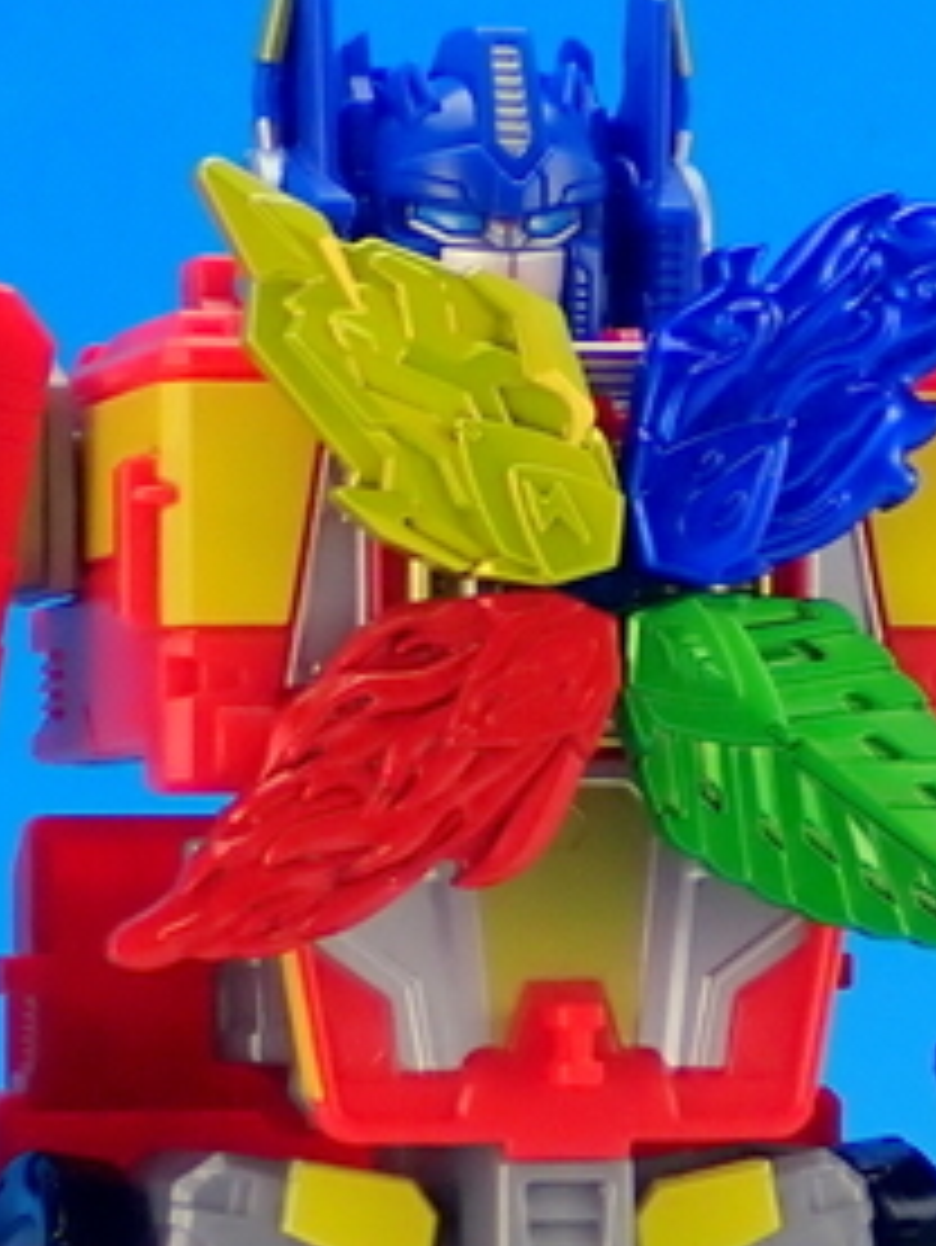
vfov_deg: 10.6
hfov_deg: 8.0
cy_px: 1358
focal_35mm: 185
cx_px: 261
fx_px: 6665
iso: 100
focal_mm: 9.01
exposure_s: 1/25
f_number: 3.2
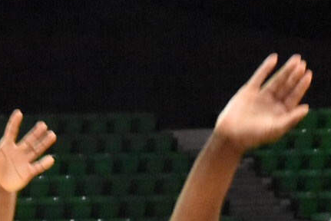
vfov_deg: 4.7
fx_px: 2696
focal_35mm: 293
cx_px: -223
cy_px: 329
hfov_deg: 6.9
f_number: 9
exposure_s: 1/320
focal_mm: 52
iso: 20000
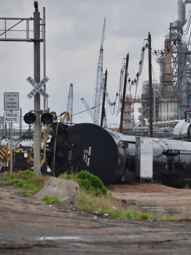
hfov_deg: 4.3
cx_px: 125
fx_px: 2561
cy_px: 128
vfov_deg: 5.7
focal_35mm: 348
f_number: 5.6
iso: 400
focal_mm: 160
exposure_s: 1/1600
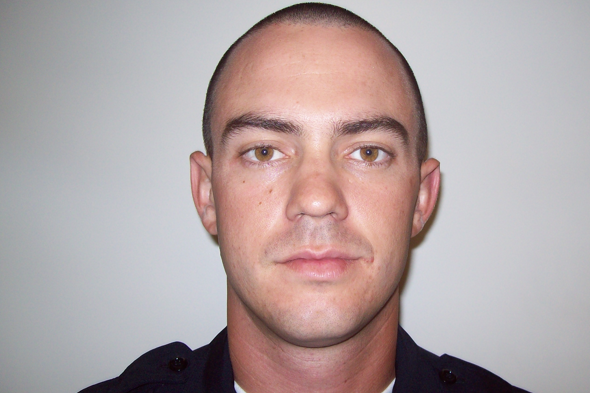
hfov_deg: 43.5
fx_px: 737
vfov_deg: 29.8
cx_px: 328
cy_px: 160
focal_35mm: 45
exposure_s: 1/64
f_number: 2.7
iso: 80
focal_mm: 6
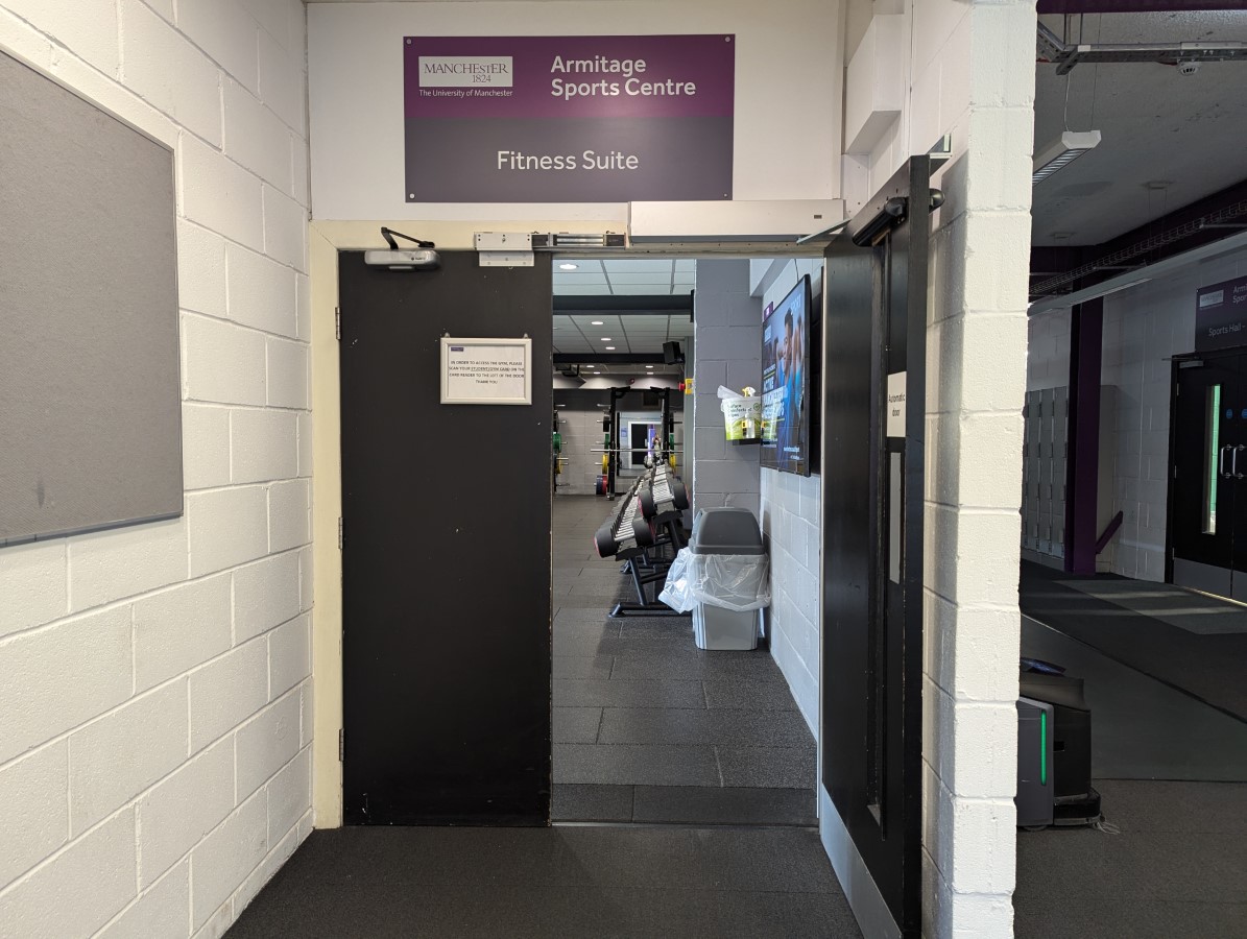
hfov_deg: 71.5
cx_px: 624
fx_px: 866
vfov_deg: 56.9
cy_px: 470
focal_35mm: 24
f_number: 1.85
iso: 182
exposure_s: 1/24.1
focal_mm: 6.81
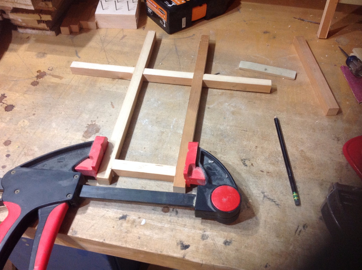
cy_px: 134
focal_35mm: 36
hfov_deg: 51.4
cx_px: 179
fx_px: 376
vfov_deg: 39.6
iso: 125
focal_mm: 4.28
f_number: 2.4
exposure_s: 1/15
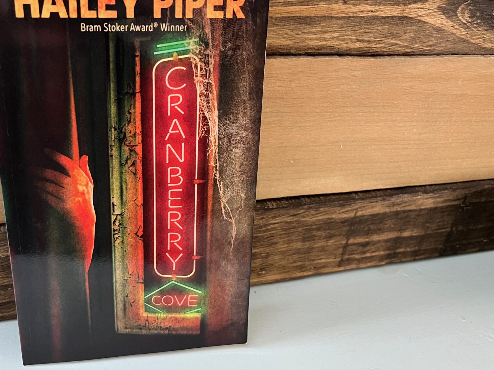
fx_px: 471
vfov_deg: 42.9
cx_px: 190
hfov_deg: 54.8
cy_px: 166
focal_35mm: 33
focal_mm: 5.1
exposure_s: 1/45
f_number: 1.6
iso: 500
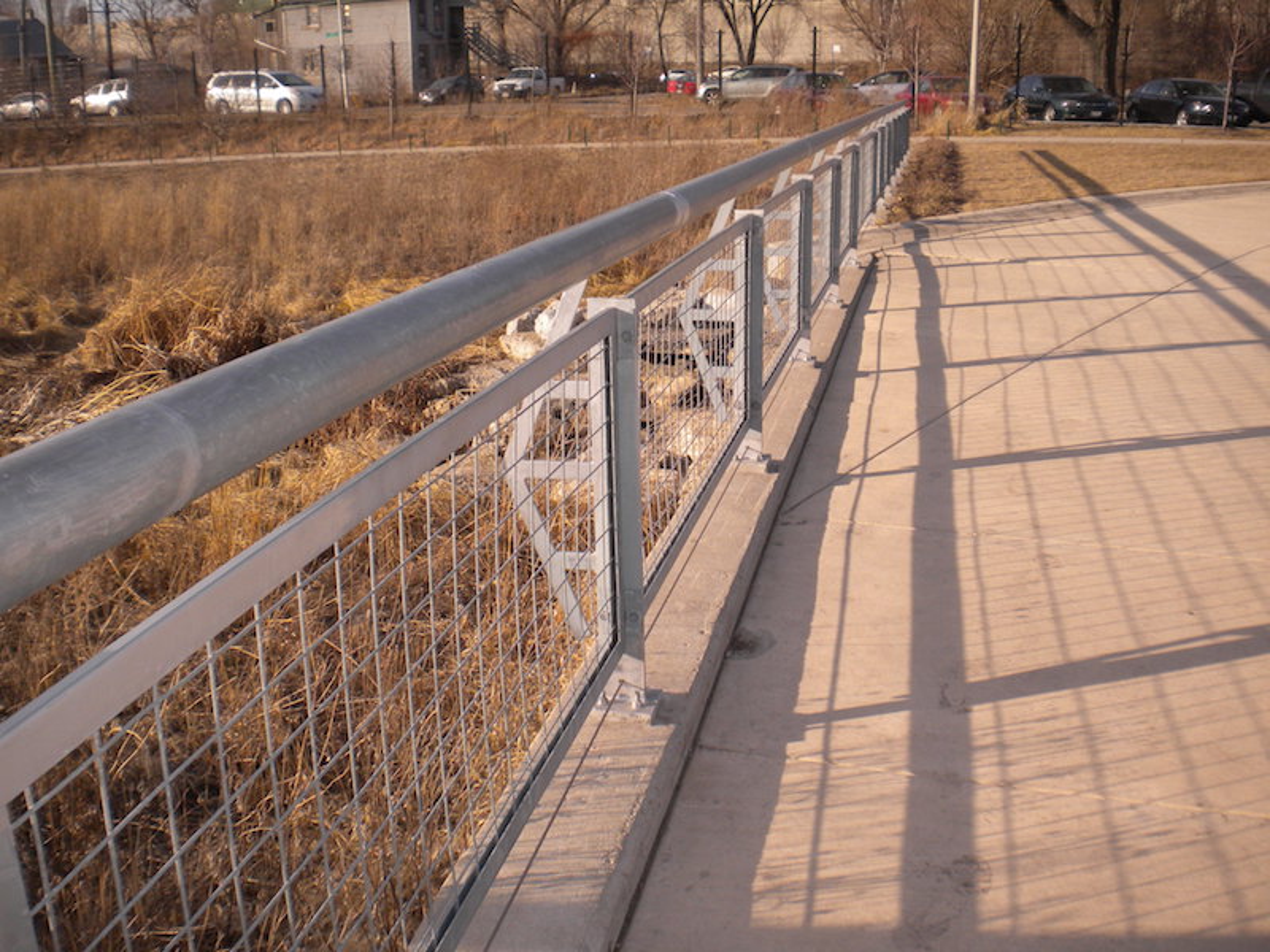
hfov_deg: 52.6
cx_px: 635
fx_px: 1284
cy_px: 476
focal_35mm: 35
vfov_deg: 40.7
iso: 113
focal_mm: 6.3
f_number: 4.6
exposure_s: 1/664
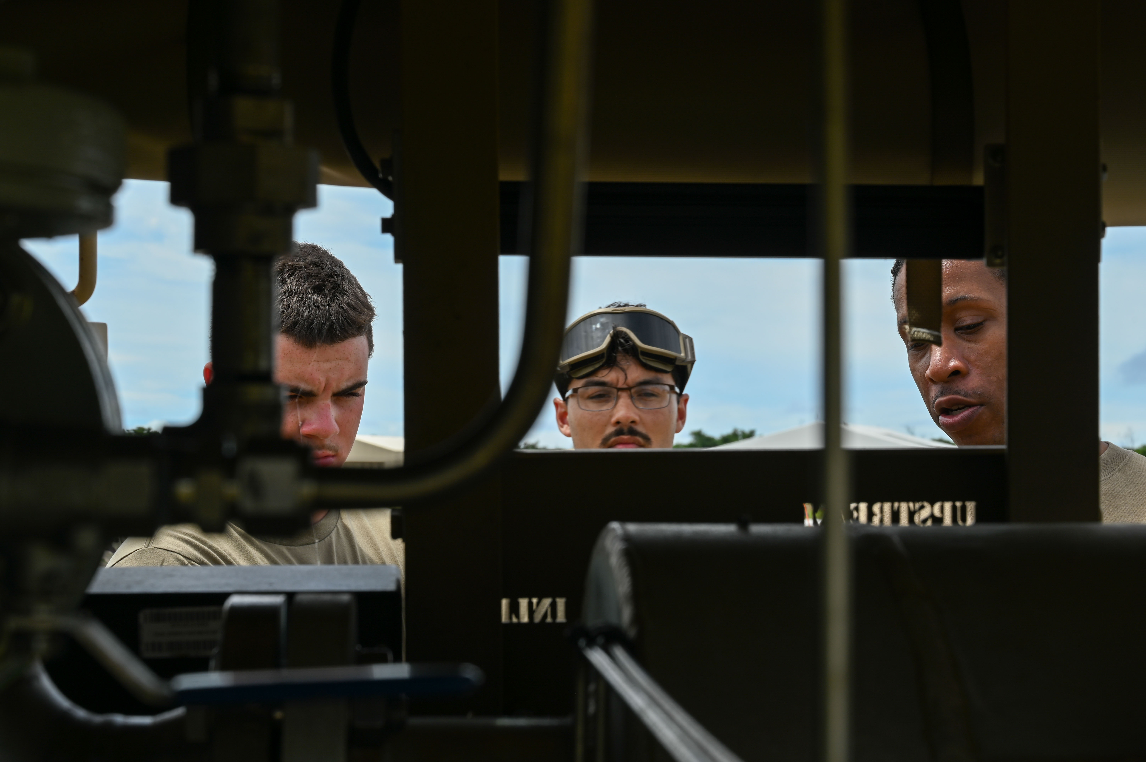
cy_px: 381
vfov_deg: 19.4
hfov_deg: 28.9
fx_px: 2227
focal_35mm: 70
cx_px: 573
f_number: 13
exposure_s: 1/100
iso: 100
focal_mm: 70
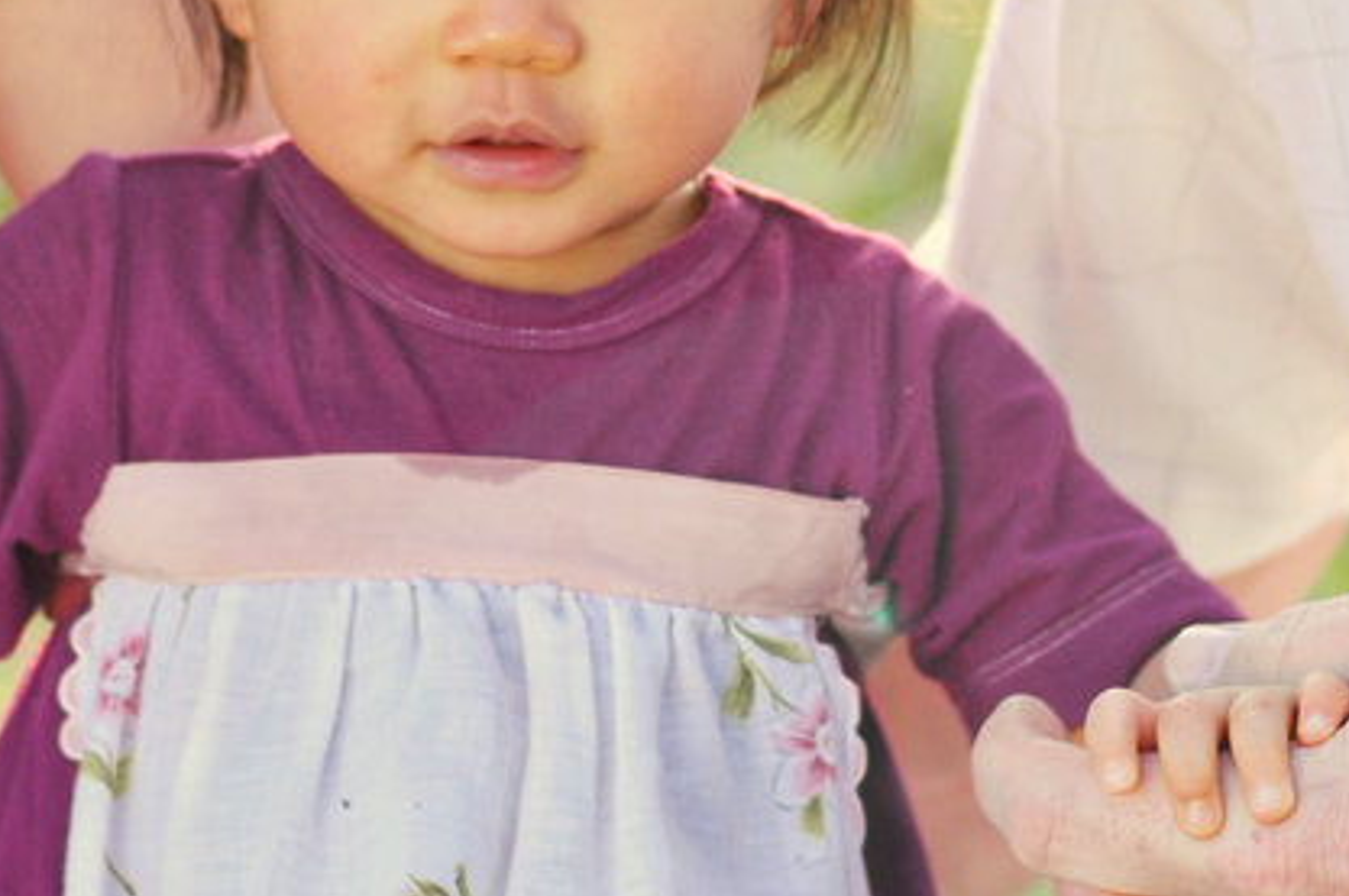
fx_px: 8084
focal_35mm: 216
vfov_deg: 6.3
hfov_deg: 9.5
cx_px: 738
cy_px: -118
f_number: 2.5
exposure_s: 1/400
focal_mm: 50
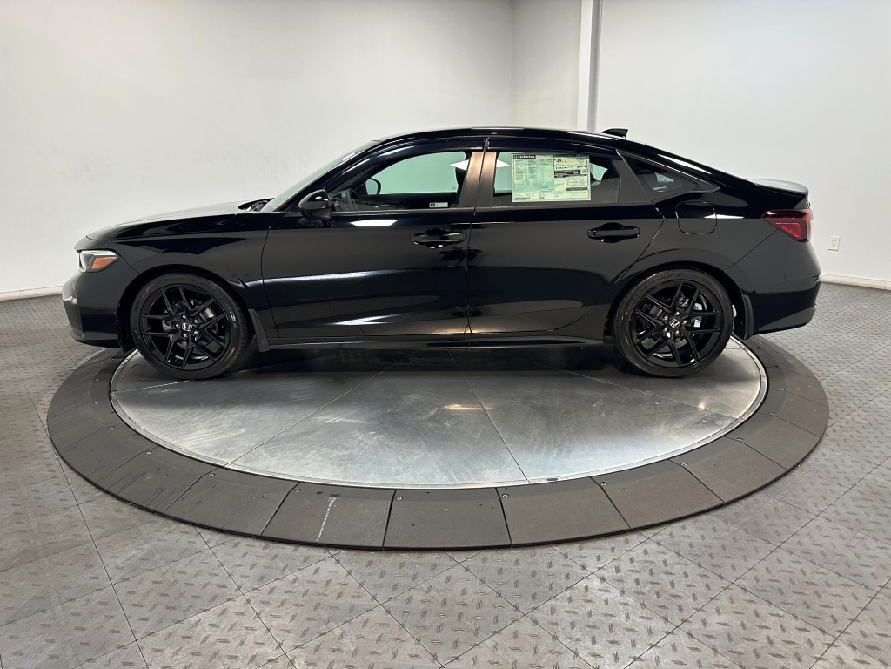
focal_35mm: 24
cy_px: 334
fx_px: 618
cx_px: 446
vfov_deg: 56.8
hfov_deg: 71.6
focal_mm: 6.86
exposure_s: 1/60
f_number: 1.78
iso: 320
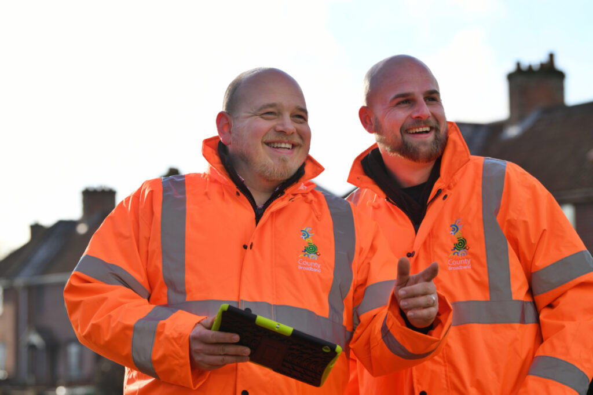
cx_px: 296
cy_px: 198
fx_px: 1845
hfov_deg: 18.3
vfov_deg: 12.2
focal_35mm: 112
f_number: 5.6
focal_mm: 112
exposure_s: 1/500
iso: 200
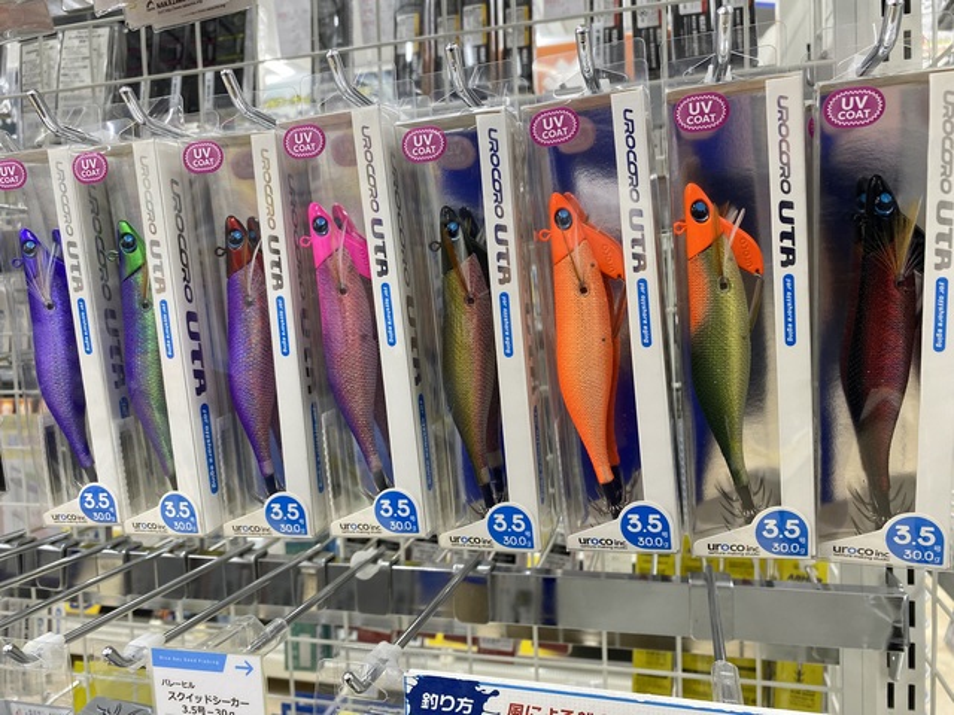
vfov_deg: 53.1
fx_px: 717
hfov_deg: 67.3
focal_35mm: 26
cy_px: 358
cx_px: 477
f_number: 1.8
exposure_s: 1/121
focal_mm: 4.25
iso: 100
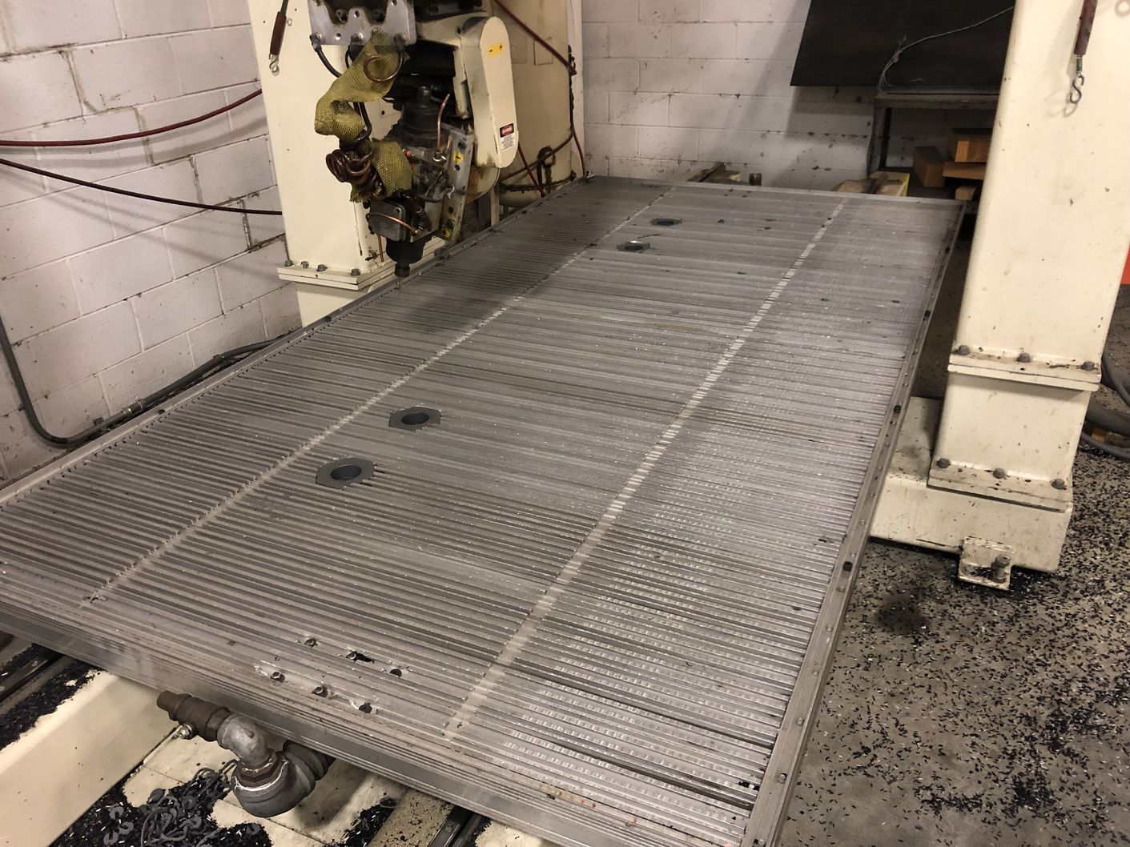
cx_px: 565
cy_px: 424
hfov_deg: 63.4
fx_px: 914
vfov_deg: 49.7
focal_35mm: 28
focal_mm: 3.99
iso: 100
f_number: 1.8
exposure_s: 1/16
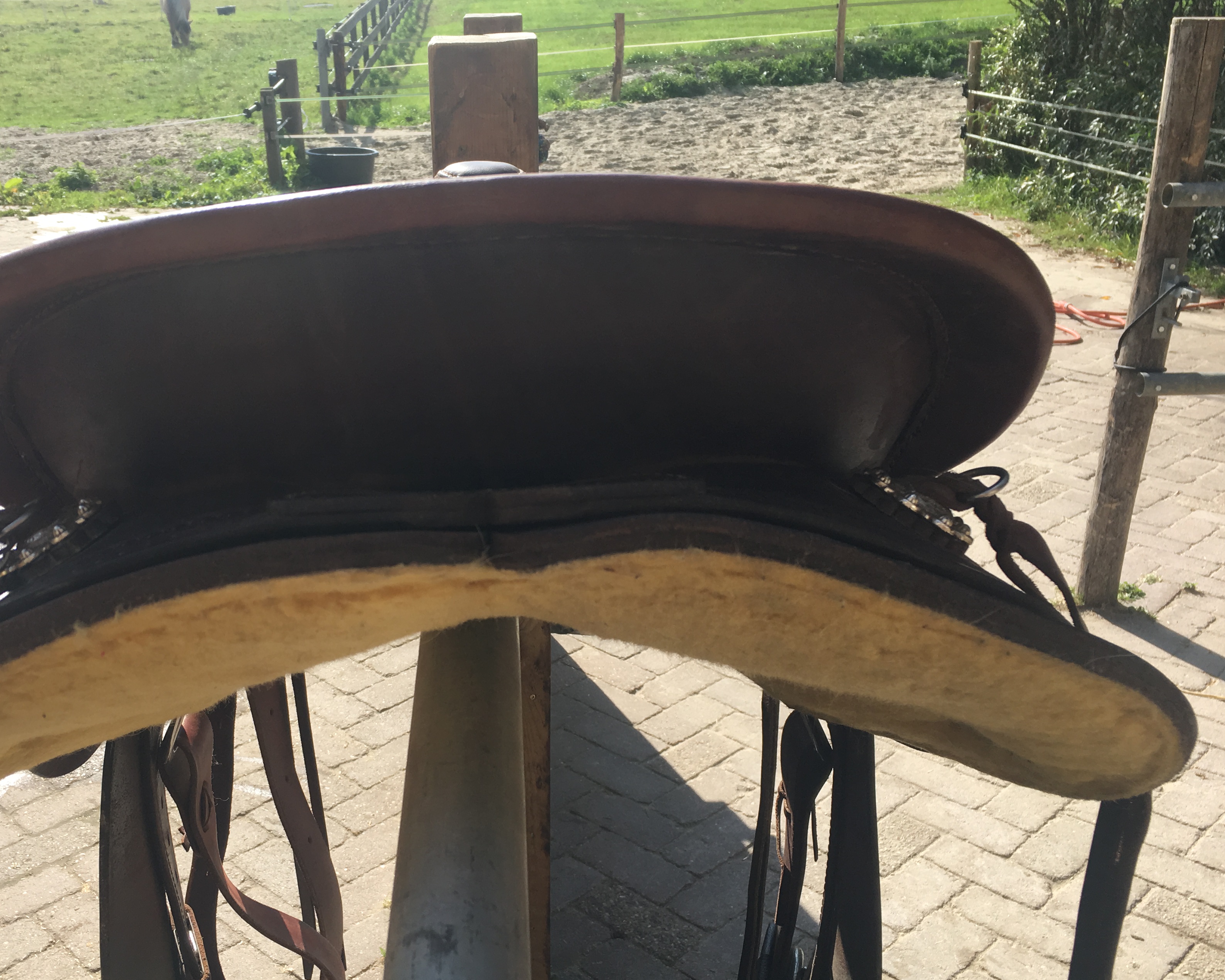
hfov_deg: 49.9
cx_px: 482
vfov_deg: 41.1
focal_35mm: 36
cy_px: 539
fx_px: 1305
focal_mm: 4.15
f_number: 2.2
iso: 25
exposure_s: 1/874
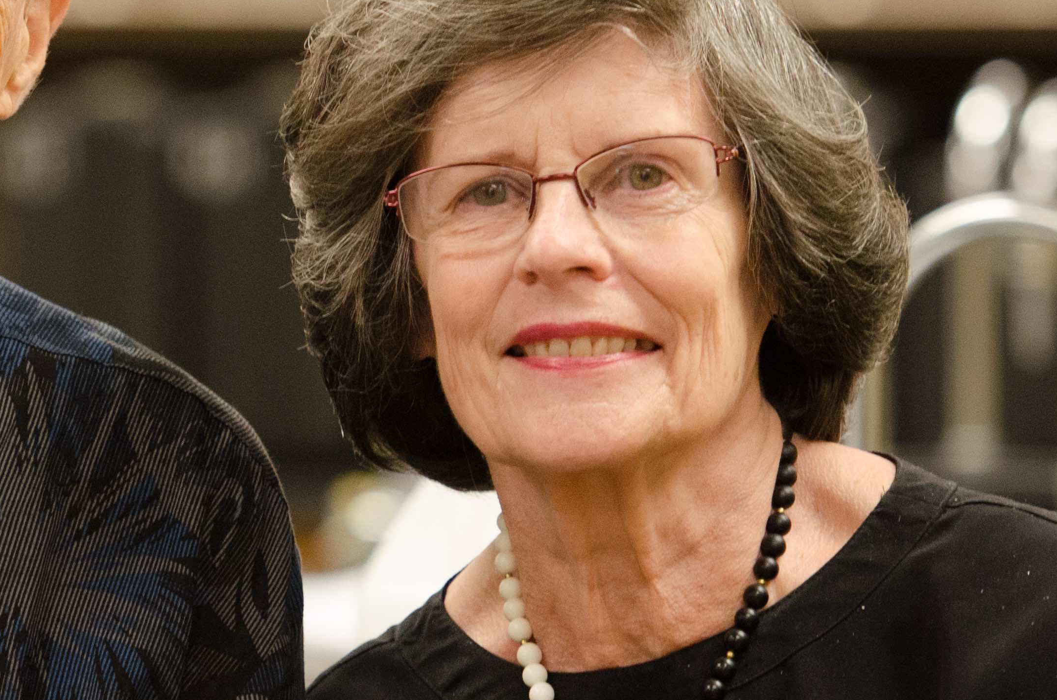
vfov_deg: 3.0
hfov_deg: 4.5
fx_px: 13541
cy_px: 221
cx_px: 177
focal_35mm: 462
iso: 1600
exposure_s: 1/125
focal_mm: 135
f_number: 2.8
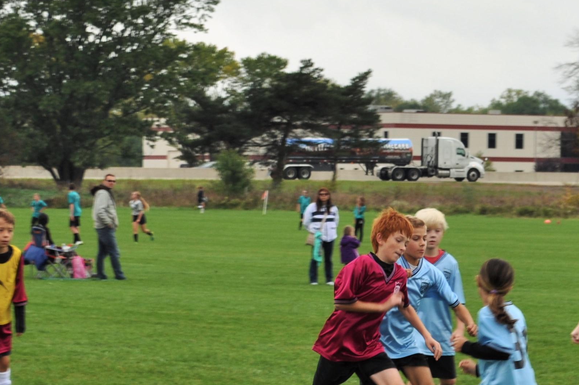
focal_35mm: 155
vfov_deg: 8.8
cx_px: 454
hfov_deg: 13.2
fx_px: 2489
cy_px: 282
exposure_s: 1/200
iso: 200
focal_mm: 55
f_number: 8
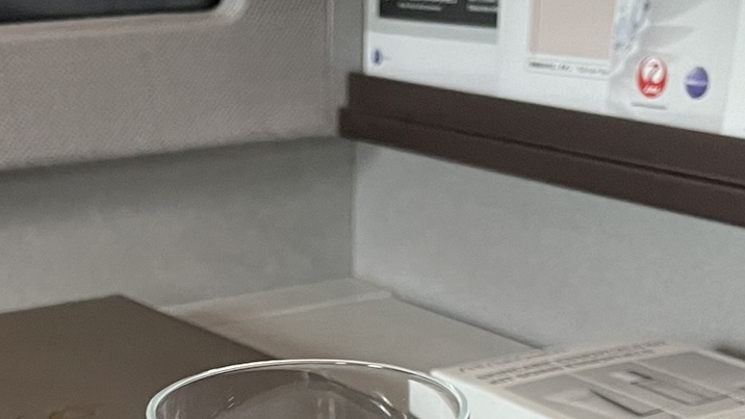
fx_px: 1600
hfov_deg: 26.0
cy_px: 653
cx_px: 227
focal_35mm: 81
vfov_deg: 13.9
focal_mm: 4.2
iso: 160
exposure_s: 1/59
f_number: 1.6
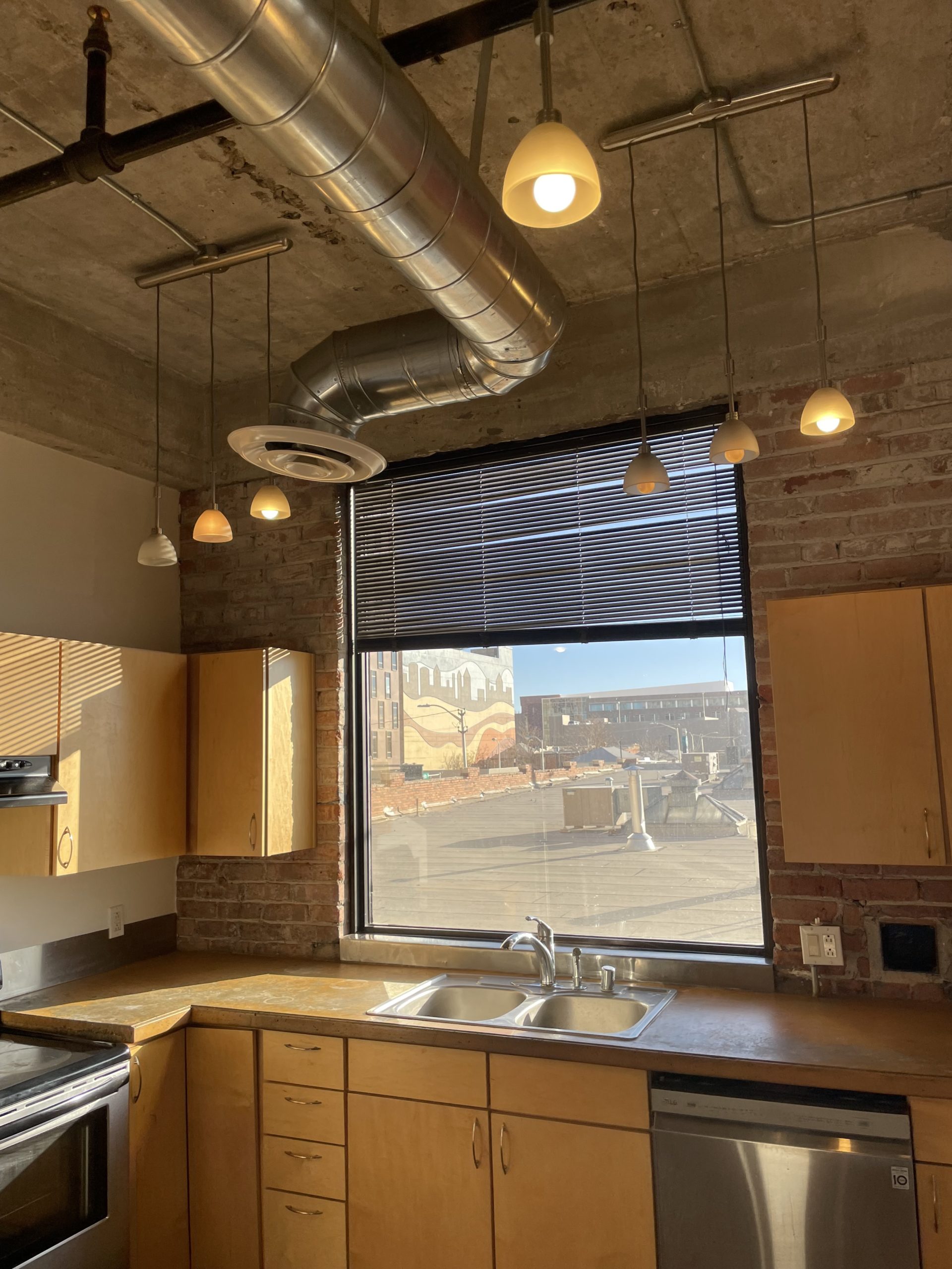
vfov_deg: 67.3
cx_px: 476
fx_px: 953
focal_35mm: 26
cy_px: 634
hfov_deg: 53.1
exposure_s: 1/310
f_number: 1.6
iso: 32
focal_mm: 4.2
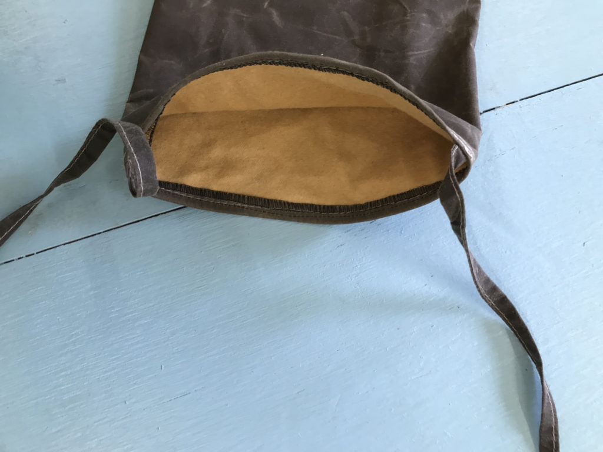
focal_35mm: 28
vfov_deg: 49.7
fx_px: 488
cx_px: 302
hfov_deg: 63.4
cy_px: 226
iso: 20
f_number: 1.8
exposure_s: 1/30
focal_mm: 3.99
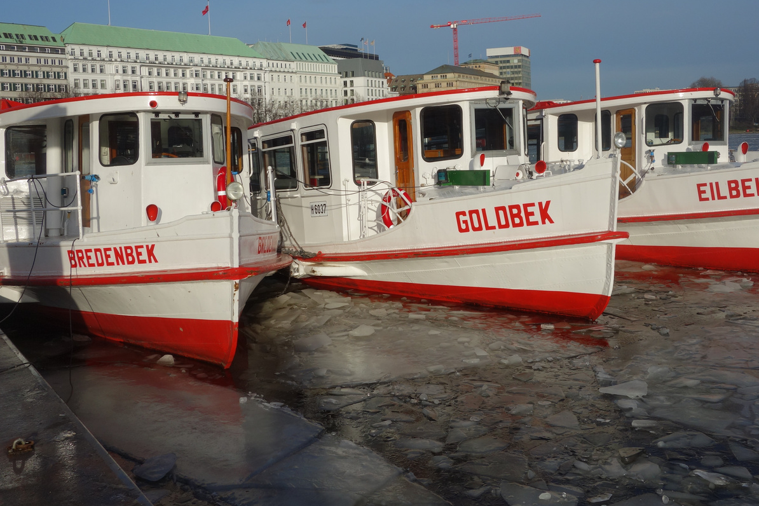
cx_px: 418
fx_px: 801
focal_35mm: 38
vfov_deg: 34.8
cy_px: 184
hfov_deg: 50.6
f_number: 6.3
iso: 125
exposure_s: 1/800
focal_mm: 10.4
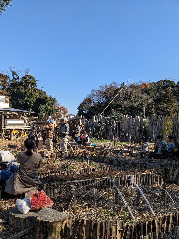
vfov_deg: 65.3
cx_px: 90
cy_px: 120
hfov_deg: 51.4
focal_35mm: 27
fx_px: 186
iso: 52
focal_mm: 4.38
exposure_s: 1/2132
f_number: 1.73
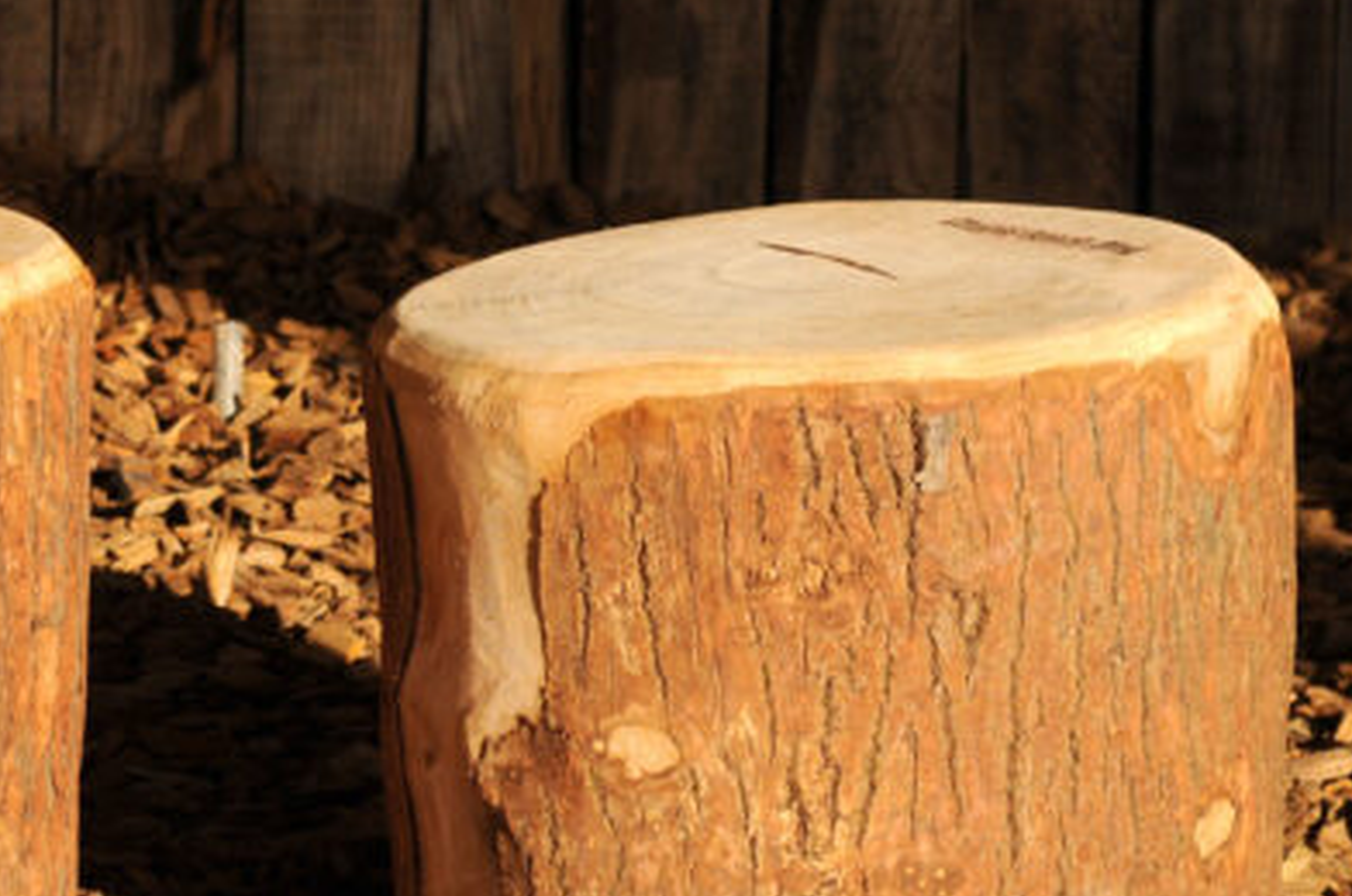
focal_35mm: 196
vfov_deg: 7.0
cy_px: 496
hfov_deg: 10.4
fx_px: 7349
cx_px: 14
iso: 400
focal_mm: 50
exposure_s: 1/2500
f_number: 5.6
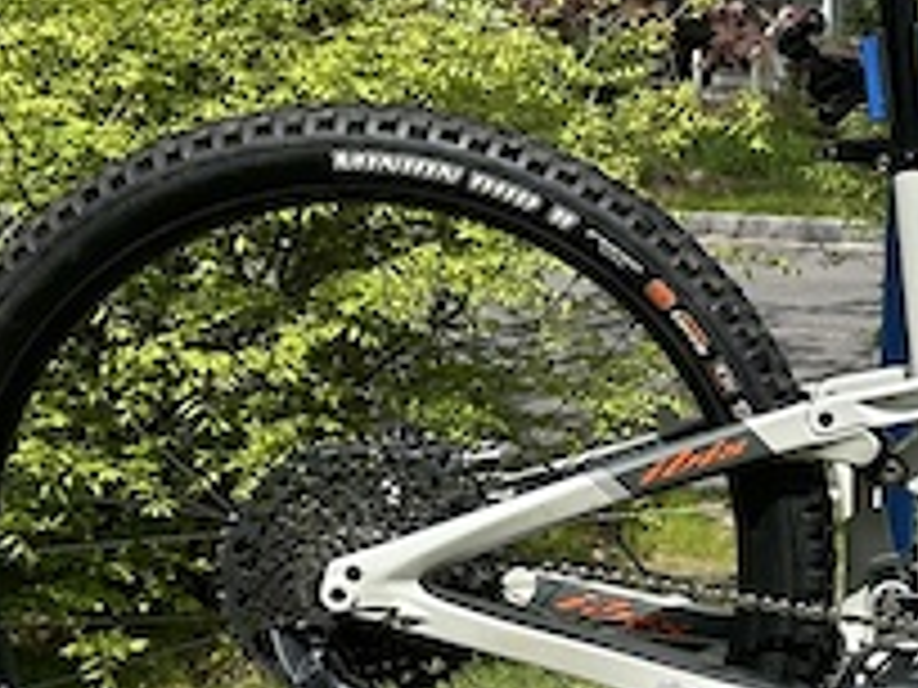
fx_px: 2493
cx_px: 1076
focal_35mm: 94
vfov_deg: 15.7
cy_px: 301
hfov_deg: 19.7
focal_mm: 6.86
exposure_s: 1/3247
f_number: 1.78
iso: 80
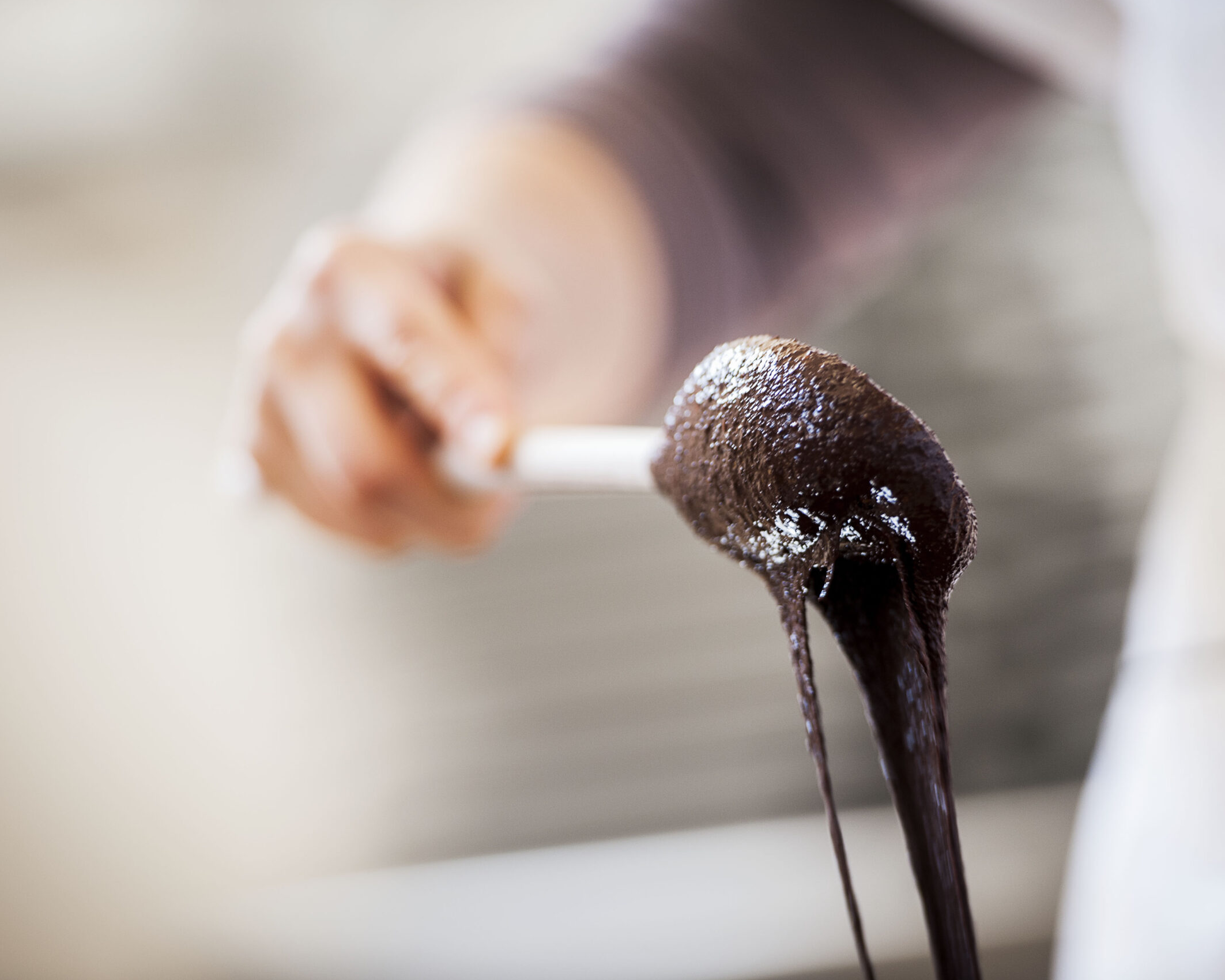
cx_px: 654
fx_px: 8194
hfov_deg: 8.5
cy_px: 490
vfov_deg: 6.8
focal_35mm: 226
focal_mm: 200
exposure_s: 1/60
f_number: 2.8
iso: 500
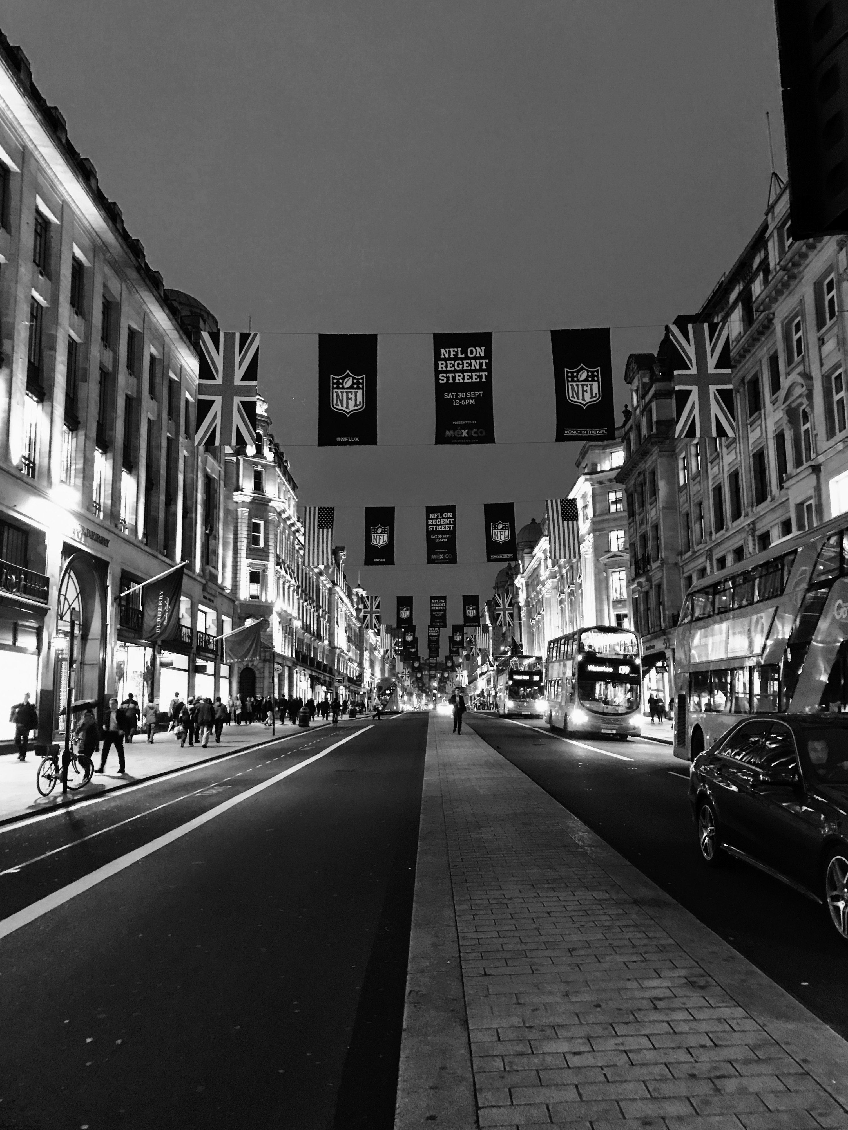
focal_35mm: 28
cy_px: 565
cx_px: 424
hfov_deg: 49.7
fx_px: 915
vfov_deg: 63.4
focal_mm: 3.99
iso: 100
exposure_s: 1/6
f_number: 1.8
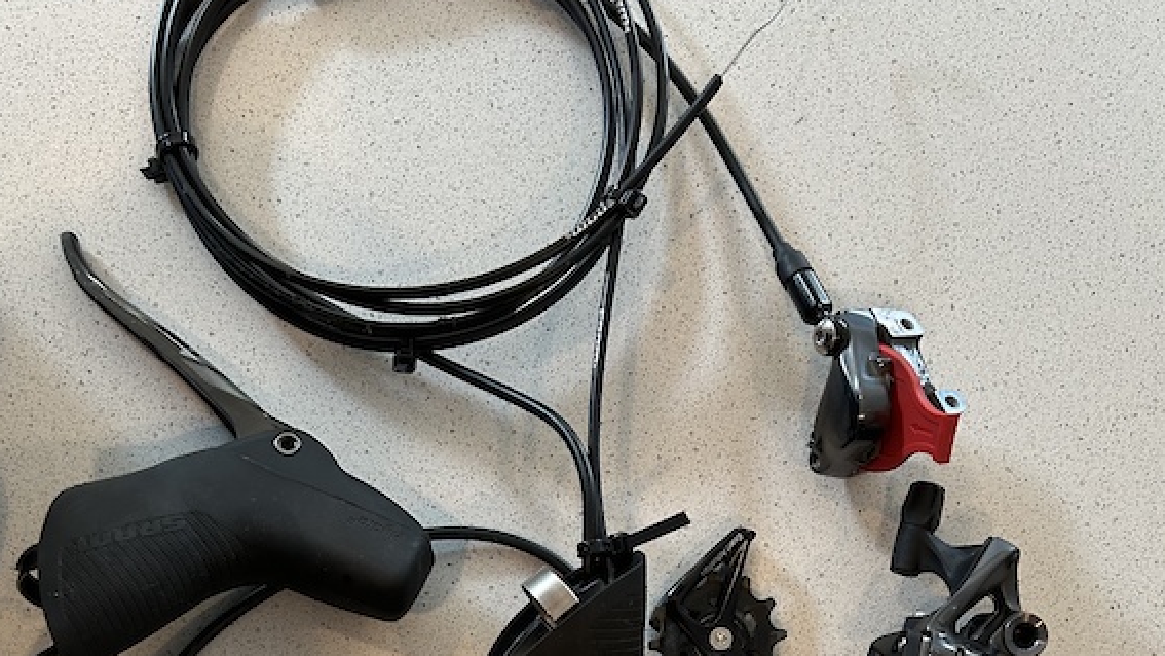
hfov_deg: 50.5
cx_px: 555
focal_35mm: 40
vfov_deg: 27.2
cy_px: 728
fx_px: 1236
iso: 125
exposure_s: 1/120
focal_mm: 5.7
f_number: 1.5
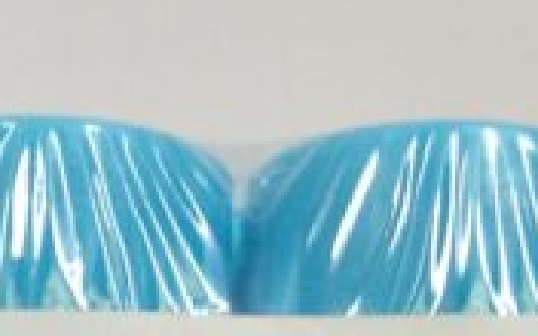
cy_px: 1078
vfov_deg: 5.9
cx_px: -159
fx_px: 2991
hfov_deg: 10.1
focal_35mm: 204
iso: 50
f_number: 2.4
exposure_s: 1/60
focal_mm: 4.12
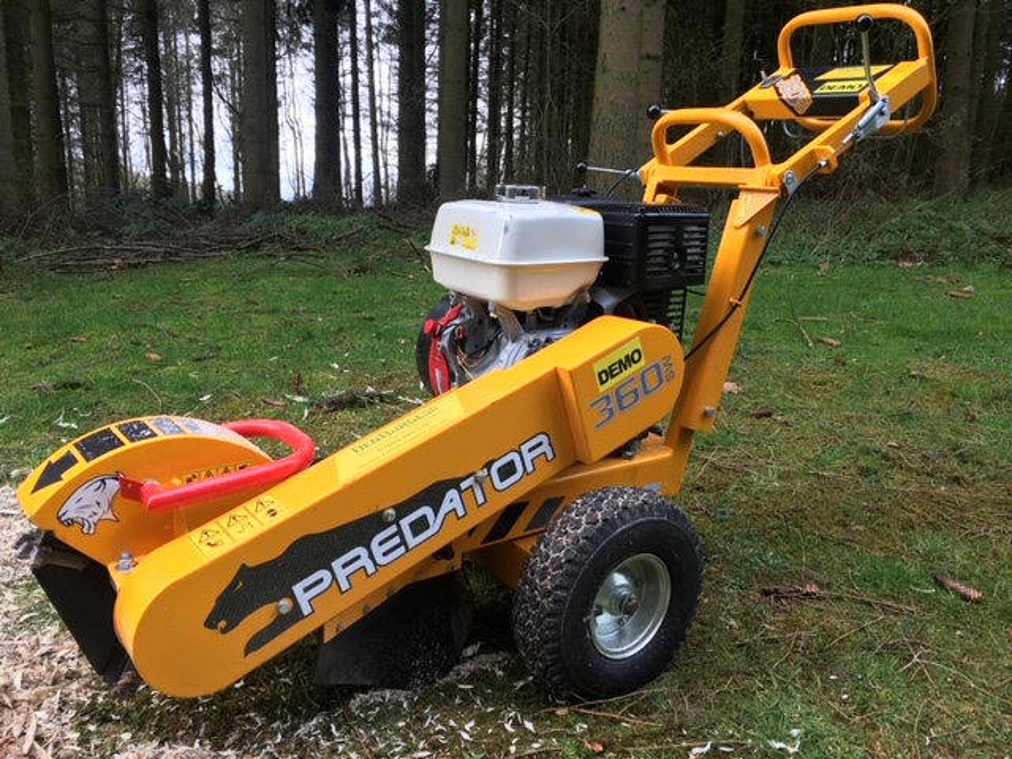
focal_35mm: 29
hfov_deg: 61.7
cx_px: 506
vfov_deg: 48.2
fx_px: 848
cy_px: 380
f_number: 2.2
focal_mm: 4.15
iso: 25
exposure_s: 1/113
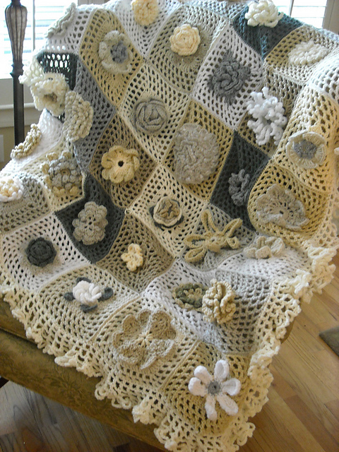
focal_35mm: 49
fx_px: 640
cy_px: 226
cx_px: 170
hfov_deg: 29.7
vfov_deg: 38.9
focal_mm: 7.92
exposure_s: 1/10
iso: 400
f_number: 3.2
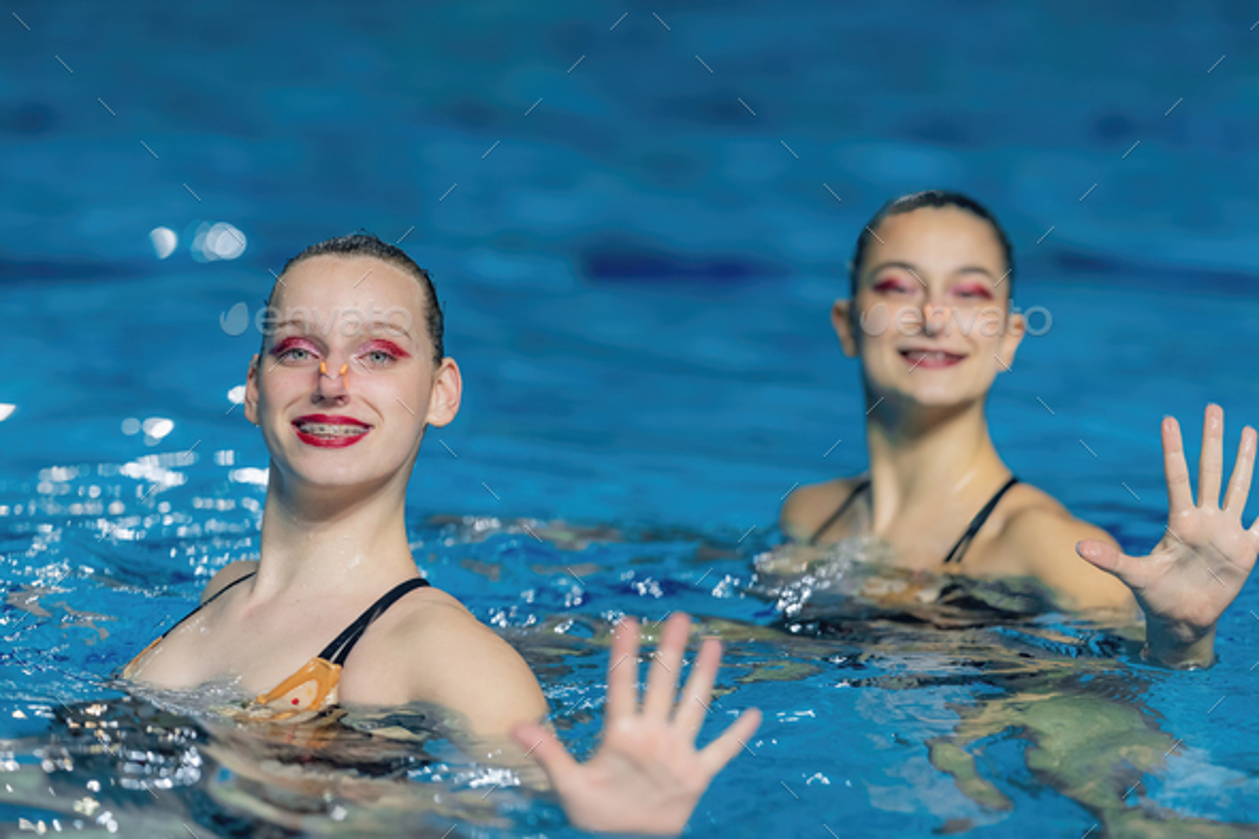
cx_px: 630
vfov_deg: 10.2
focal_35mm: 135
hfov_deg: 15.2
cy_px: 420
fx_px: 4720
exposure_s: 1/320
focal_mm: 135
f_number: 2.2
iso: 800
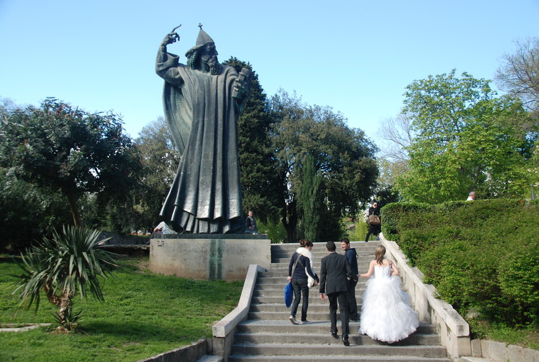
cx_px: 270
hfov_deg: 57.1
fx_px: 495
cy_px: 181
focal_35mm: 33
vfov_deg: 40.2
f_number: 5.6
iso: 250
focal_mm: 22
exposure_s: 1/125
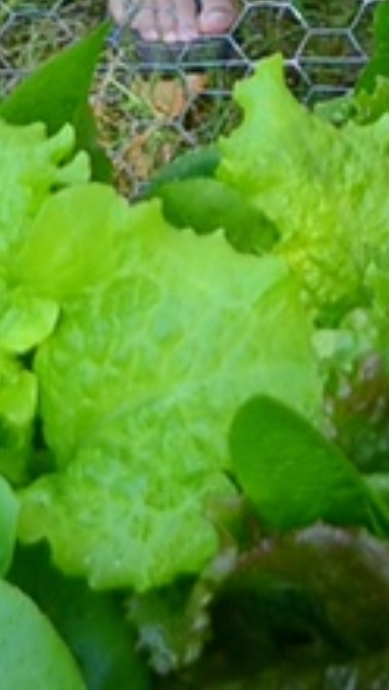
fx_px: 5346
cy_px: -837
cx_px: 709
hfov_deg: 4.1
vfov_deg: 7.0
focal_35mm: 292
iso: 280
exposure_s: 1/125
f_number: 4.2
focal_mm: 32
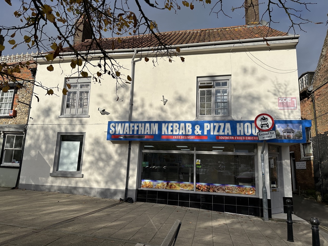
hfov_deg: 71.6
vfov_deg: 56.8
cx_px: 164
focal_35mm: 24
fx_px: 227
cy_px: 123
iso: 80
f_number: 1.78
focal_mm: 6.86
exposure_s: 1/10753
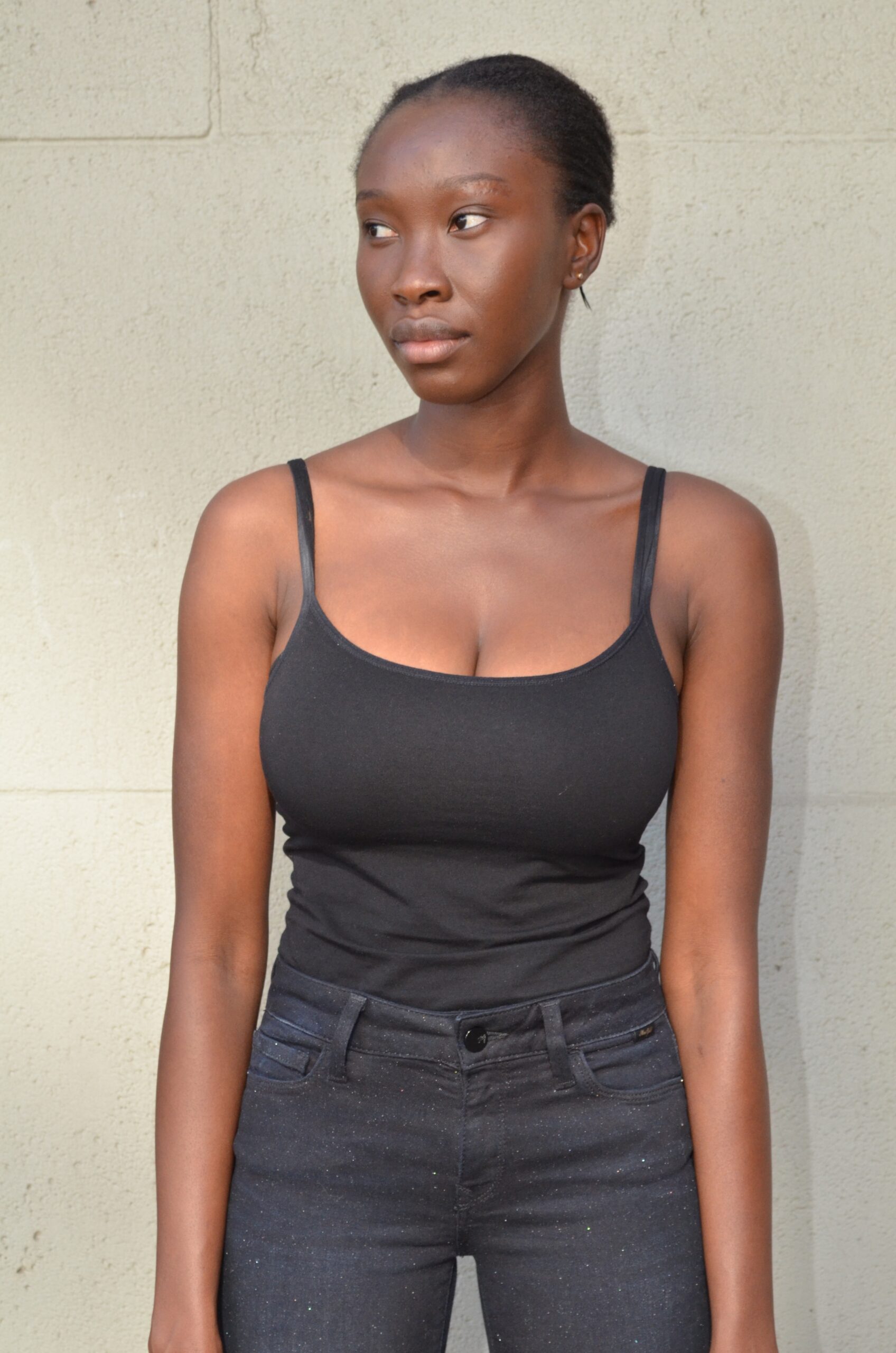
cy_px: 676
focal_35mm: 75
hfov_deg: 18.1
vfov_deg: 27.0
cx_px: 448
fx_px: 2812
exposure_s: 1/320
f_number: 8
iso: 1000
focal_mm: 50
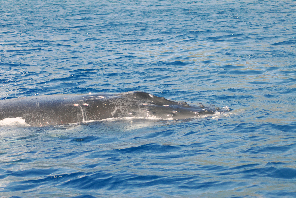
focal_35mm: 105
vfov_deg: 13.1
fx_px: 864
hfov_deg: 19.4
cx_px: 148
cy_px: 99
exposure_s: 1/320
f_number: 5.6
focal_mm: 70
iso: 320
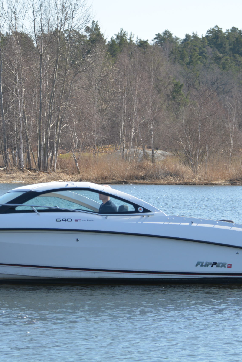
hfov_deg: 5.5
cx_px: 90
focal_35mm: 248
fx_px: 2499
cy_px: 181
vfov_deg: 8.3
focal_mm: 110
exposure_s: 1/500
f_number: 5.6
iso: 200
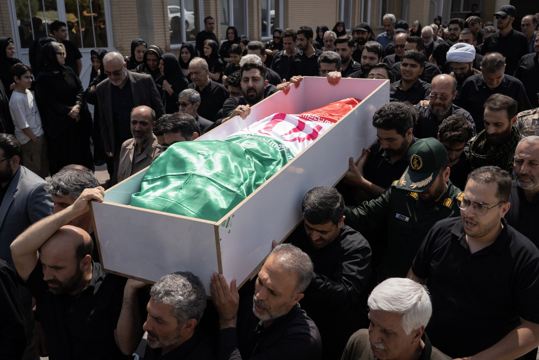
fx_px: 524
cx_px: 270
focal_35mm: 35
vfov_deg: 37.9
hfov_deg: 54.4
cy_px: 180
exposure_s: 1/1600
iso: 250
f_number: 4
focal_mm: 35
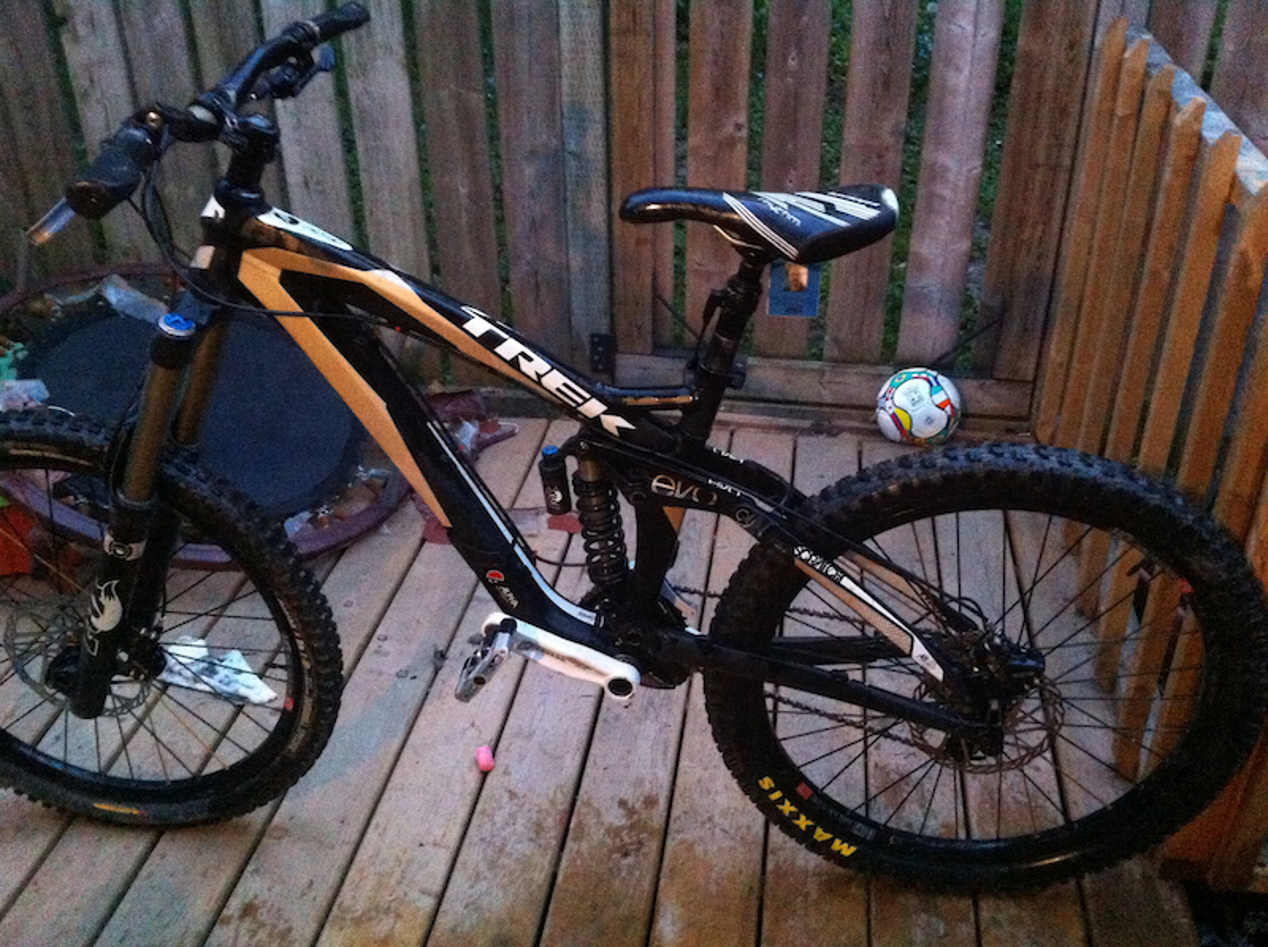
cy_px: 474
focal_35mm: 35
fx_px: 1281
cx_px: 634
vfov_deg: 40.6
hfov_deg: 52.7
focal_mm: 3.85
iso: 1000
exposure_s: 1/15
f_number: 2.8
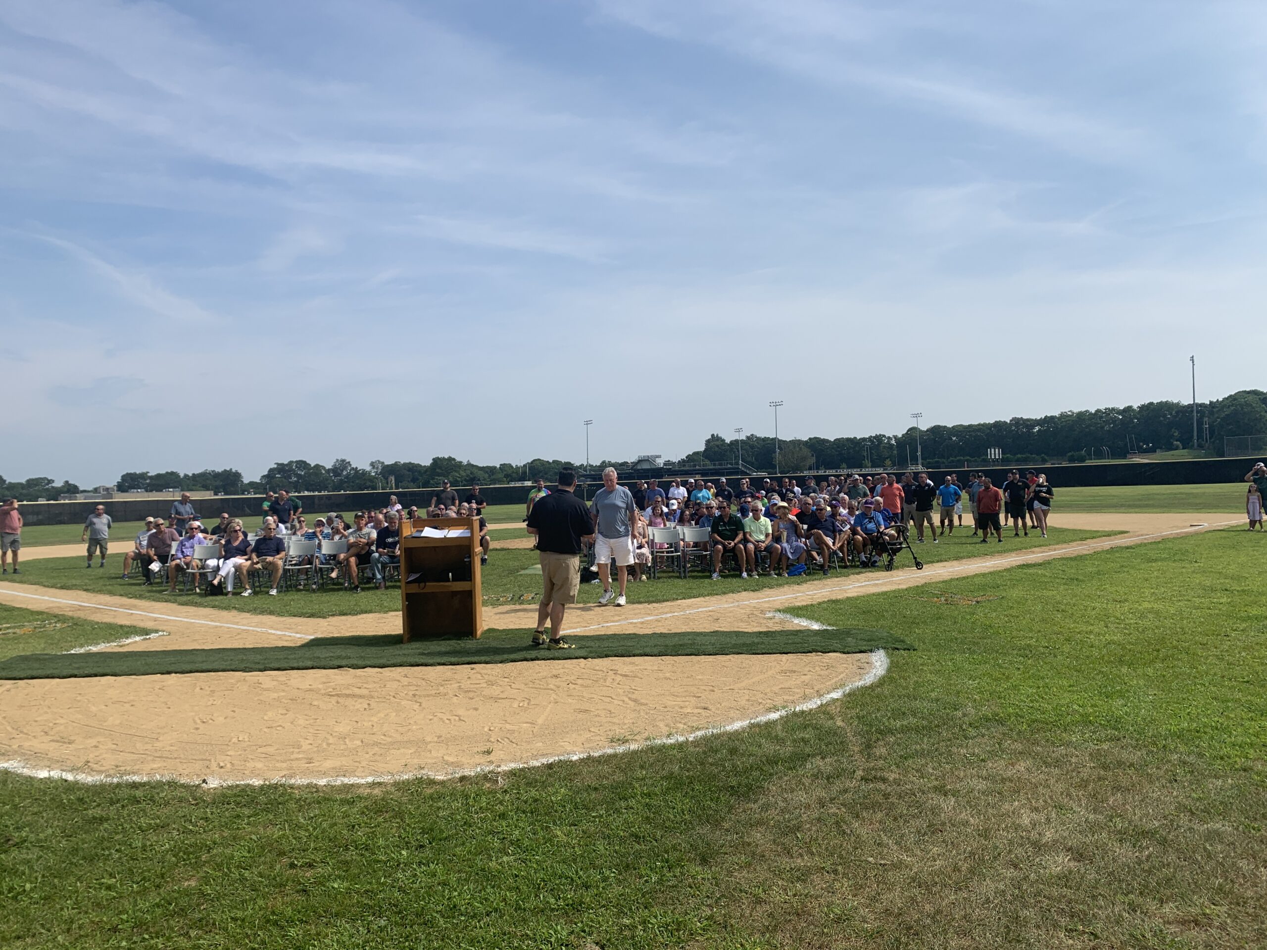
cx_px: 634
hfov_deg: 67.3
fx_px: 952
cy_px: 475
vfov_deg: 53.1
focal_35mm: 26
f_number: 1.8
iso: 25
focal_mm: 4.25
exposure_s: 1/3521
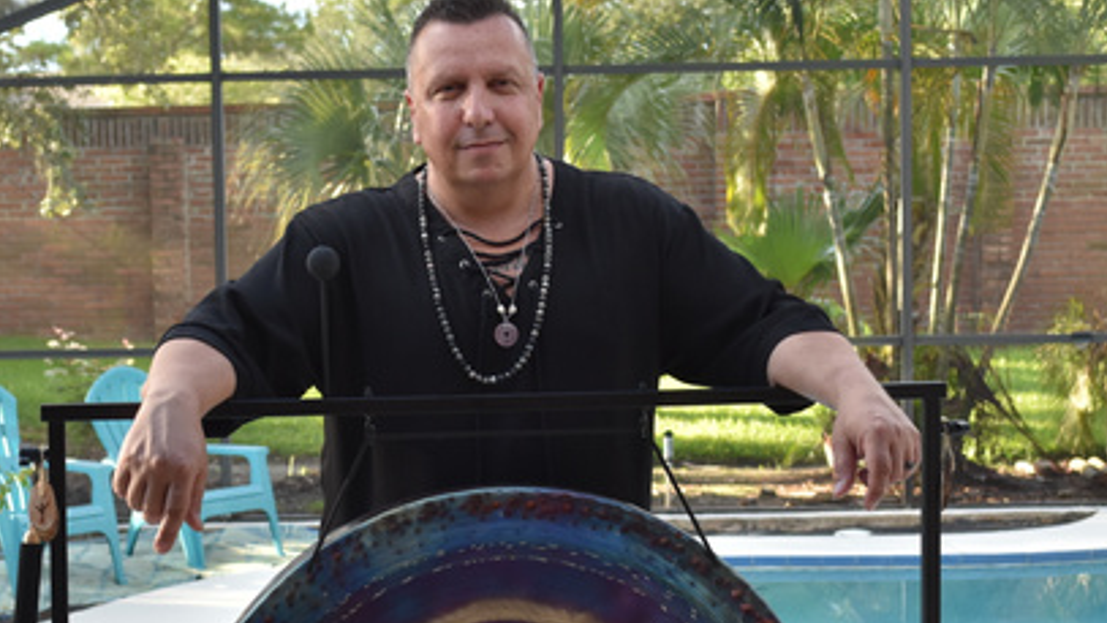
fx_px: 2282
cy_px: 411
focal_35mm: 78
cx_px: 498
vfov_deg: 15.5
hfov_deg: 27.3
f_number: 5.6
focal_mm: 35
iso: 400
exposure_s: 1/125
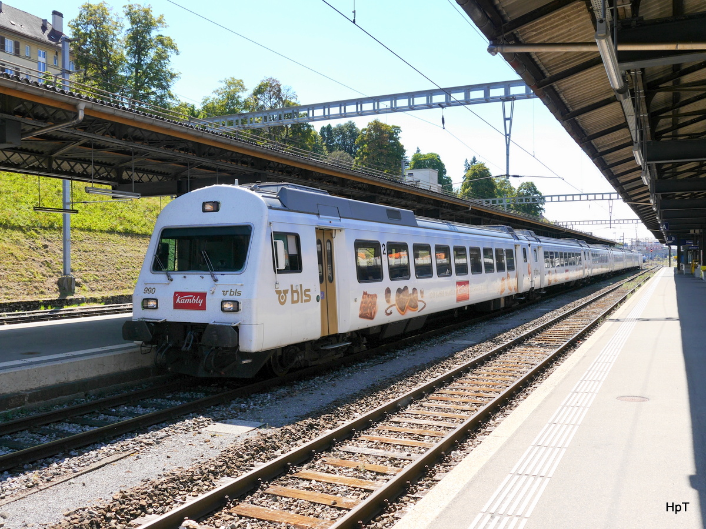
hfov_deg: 56.8
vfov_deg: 44.2
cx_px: 353
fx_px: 653
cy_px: 264
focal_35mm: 32
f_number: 6.3
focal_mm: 16
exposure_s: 1/320
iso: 160
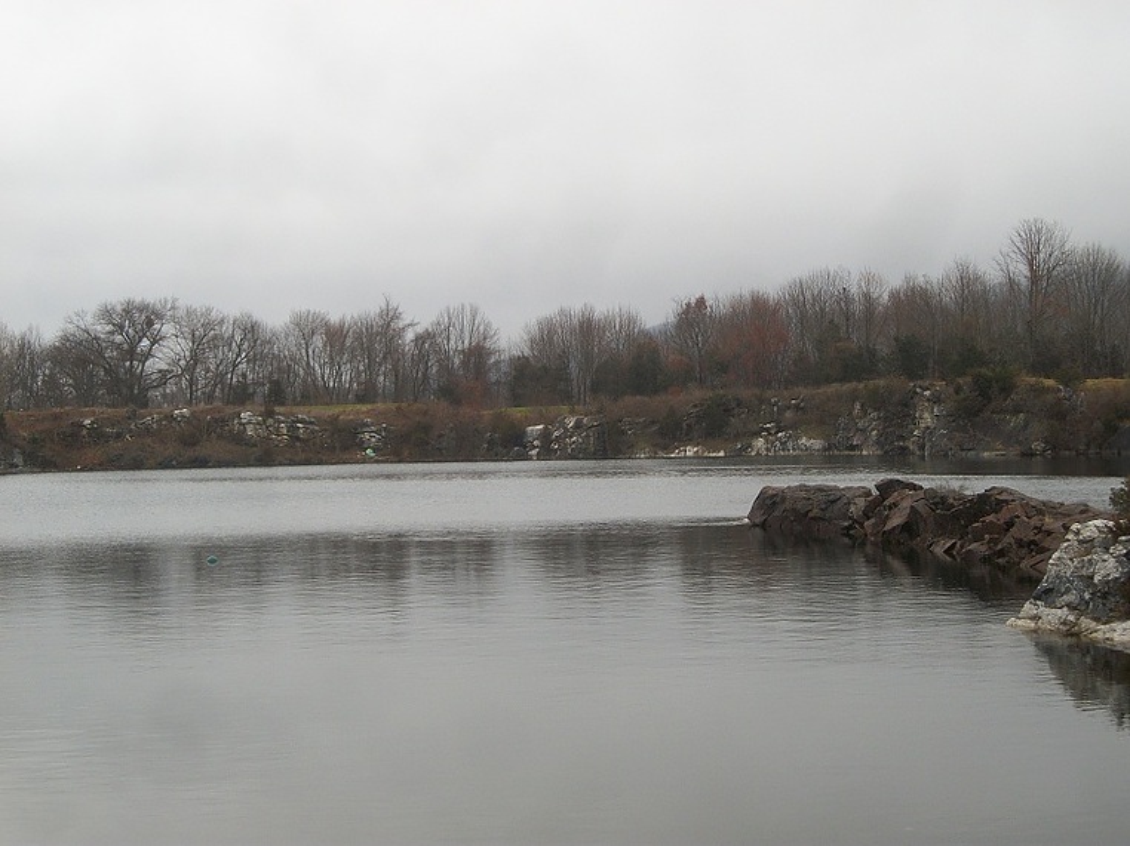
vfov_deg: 23.6
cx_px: 565
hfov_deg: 31.2
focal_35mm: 62
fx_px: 2023
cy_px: 423
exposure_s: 1/125
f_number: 4.1
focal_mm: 11
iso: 80
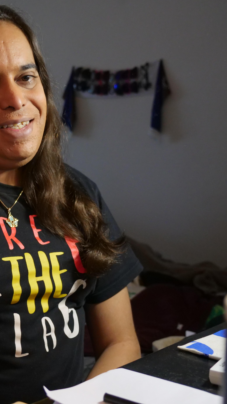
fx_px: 599
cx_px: 4
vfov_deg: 37.2
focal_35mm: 56
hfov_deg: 20.8
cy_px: 200
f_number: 2.8
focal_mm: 19
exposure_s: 1/60
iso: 1600
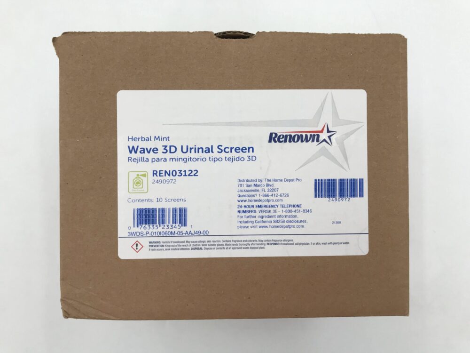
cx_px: 235
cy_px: 176
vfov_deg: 49.7
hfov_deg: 63.4
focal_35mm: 28
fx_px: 380
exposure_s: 1/120
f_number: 1.8
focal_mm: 3.99
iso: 40
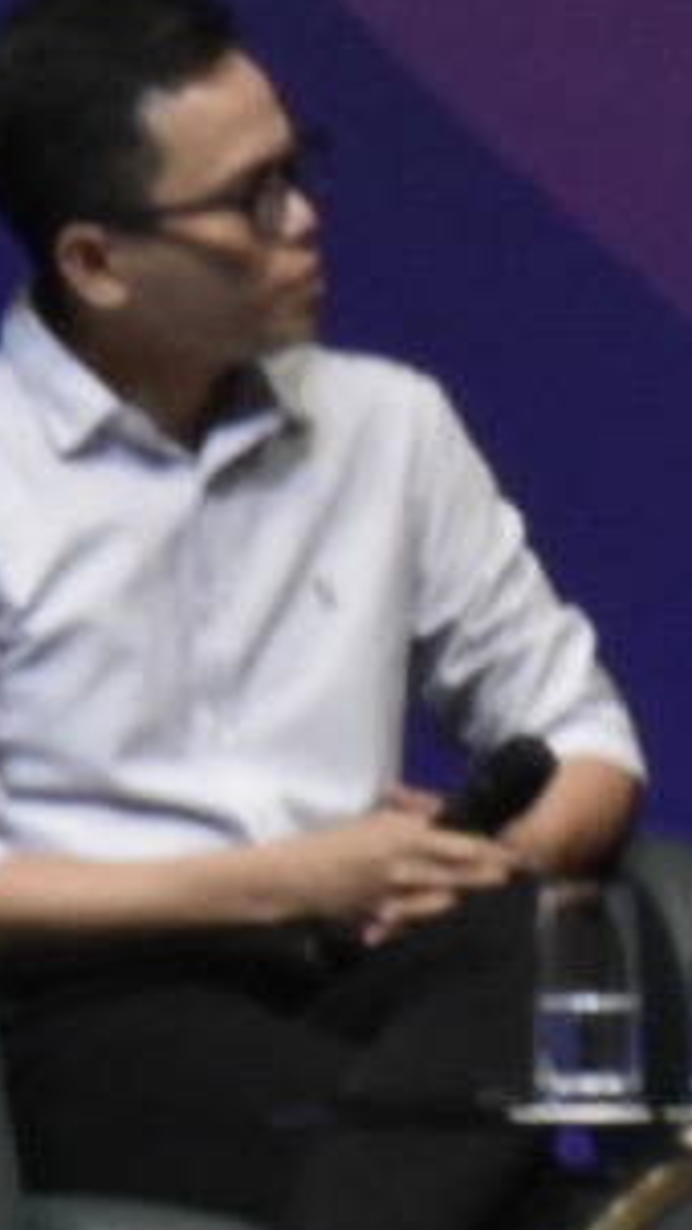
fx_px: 22007
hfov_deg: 1.8
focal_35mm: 675
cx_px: 769
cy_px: 293
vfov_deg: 3.2
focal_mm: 120
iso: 8000
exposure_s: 1/50
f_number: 4
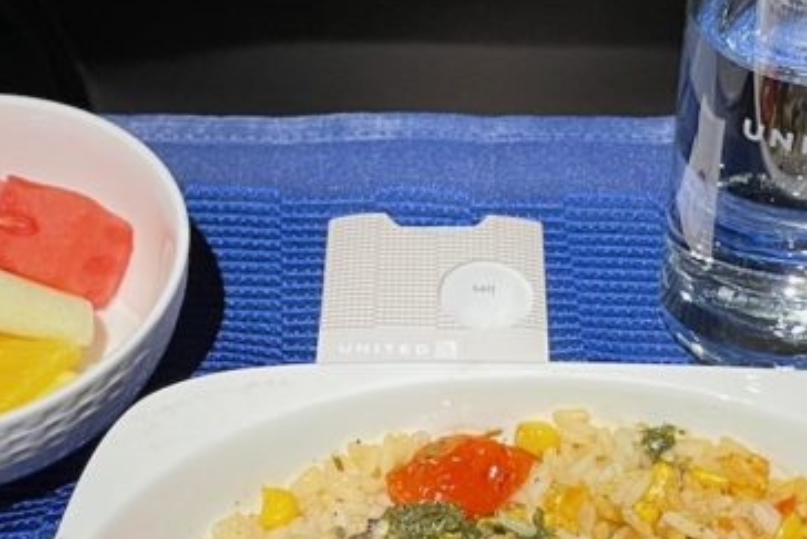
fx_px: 1704
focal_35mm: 76
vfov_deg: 17.9
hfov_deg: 26.6
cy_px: 342
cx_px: 454
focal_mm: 5.1
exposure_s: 1/57
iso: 400
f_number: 1.6
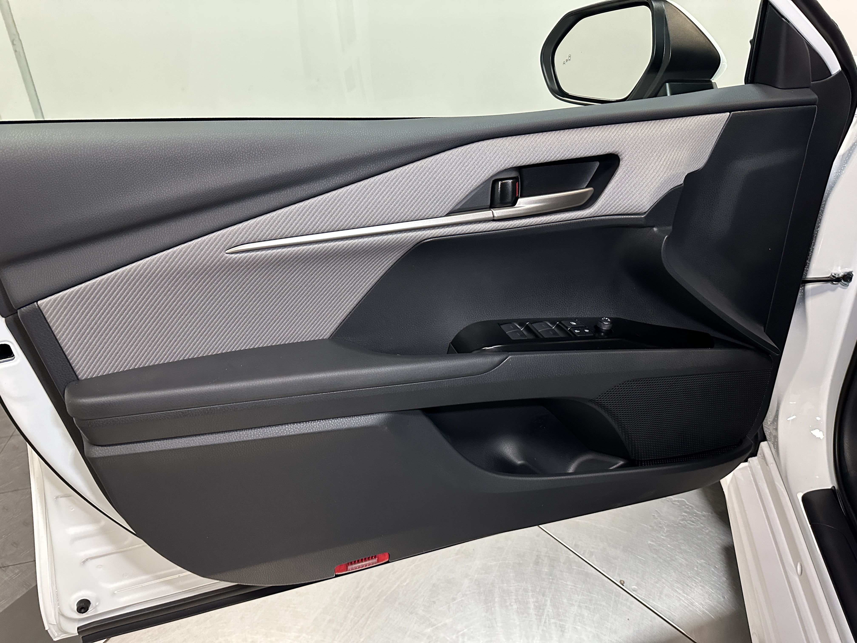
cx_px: 428
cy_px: 322
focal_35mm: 24
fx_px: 594
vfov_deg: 56.8
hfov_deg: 71.6
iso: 500
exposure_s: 1/60
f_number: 1.78
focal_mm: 6.86
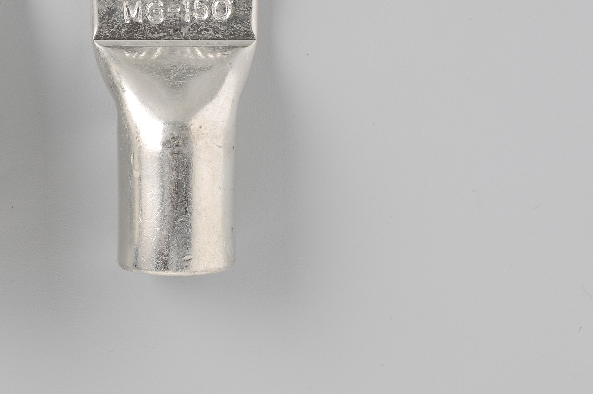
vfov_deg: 8.6
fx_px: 2599
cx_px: 47
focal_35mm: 158
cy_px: 5
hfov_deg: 12.9
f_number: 16
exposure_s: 1/80
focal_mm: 52
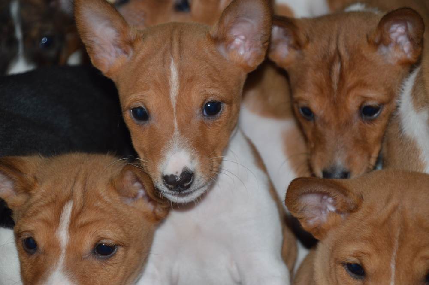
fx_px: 1517
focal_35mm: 128
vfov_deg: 10.7
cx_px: 214
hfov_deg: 16.1
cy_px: 142
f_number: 5.3
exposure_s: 1/60
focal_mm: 85
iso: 400
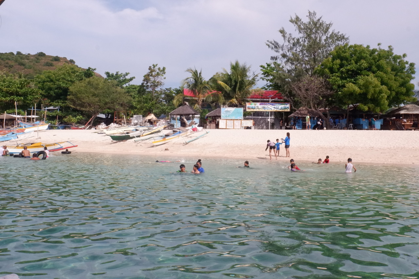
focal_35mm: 38
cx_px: 210
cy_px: 140
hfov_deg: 50.7
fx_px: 442
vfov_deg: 35.1
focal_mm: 25.6
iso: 4000
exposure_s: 1/4000
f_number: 16
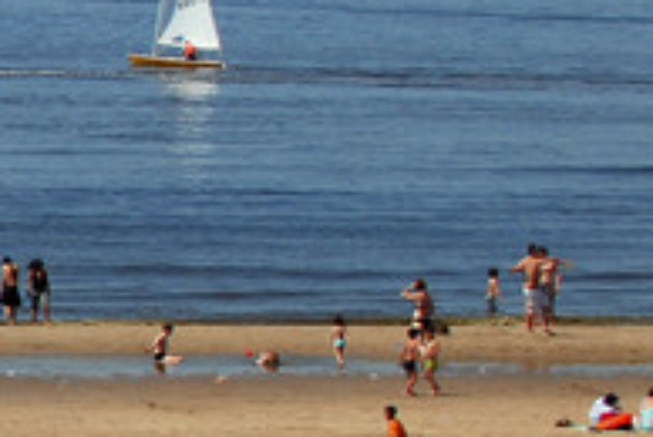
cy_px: 501
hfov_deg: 4.3
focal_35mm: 476
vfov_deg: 2.9
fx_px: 8649
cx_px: -719
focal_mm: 75
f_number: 8
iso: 100
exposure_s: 1/500
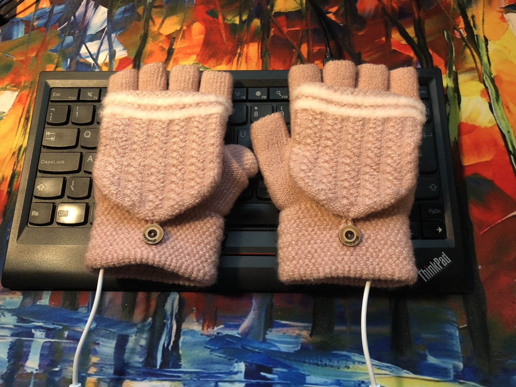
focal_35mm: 28
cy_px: 194
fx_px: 417
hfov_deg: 63.4
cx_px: 258
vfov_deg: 49.7
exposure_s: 1/14
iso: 100
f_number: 1.8
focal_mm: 4
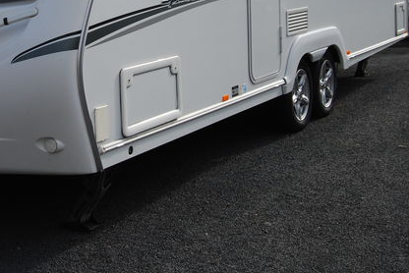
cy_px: -11
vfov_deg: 17.3
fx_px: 877
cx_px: 96
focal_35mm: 77
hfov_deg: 25.9
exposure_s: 1/320
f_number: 10
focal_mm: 23
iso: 200
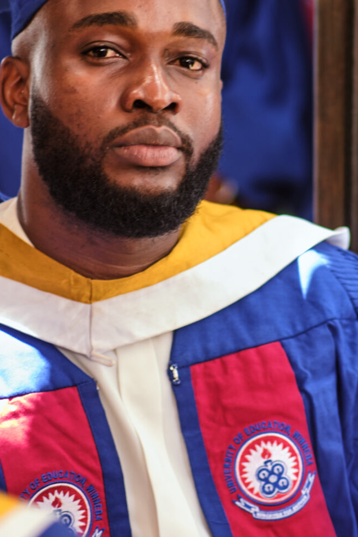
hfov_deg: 4.1
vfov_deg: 6.2
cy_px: 241
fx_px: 4997
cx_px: 225
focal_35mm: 335
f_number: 1.8
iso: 80
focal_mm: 85
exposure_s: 1/80
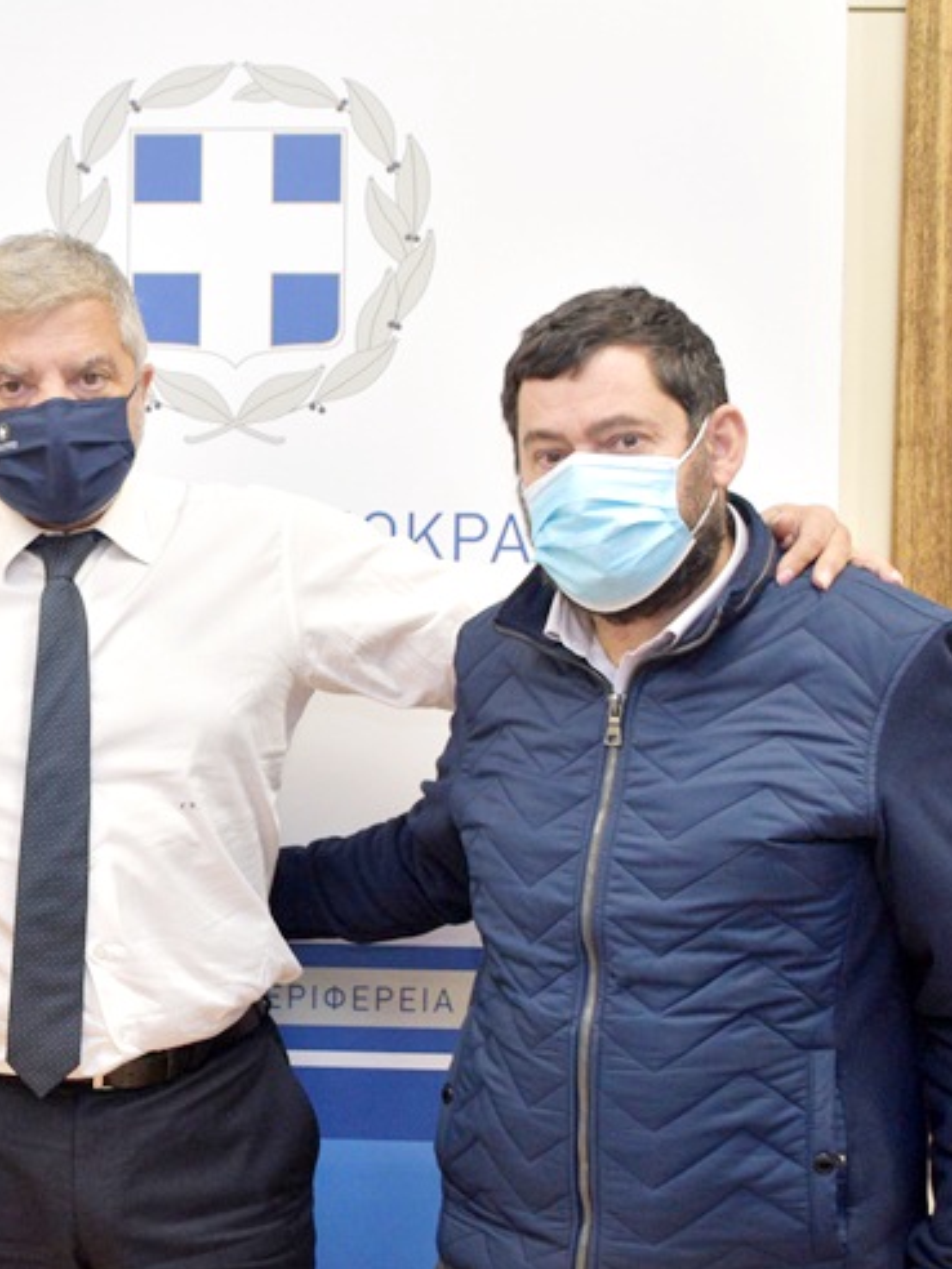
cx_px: -21
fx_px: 2420
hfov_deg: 21.4
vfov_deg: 29.3
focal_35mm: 66
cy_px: 730
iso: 900
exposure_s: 1/125
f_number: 4
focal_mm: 22
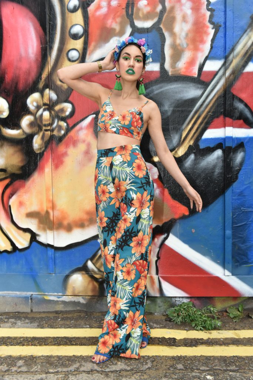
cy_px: 190
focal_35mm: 32
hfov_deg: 41.1
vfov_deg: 58.7
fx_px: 337
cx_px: 126
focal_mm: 32
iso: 400
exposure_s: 1/500
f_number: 4.5
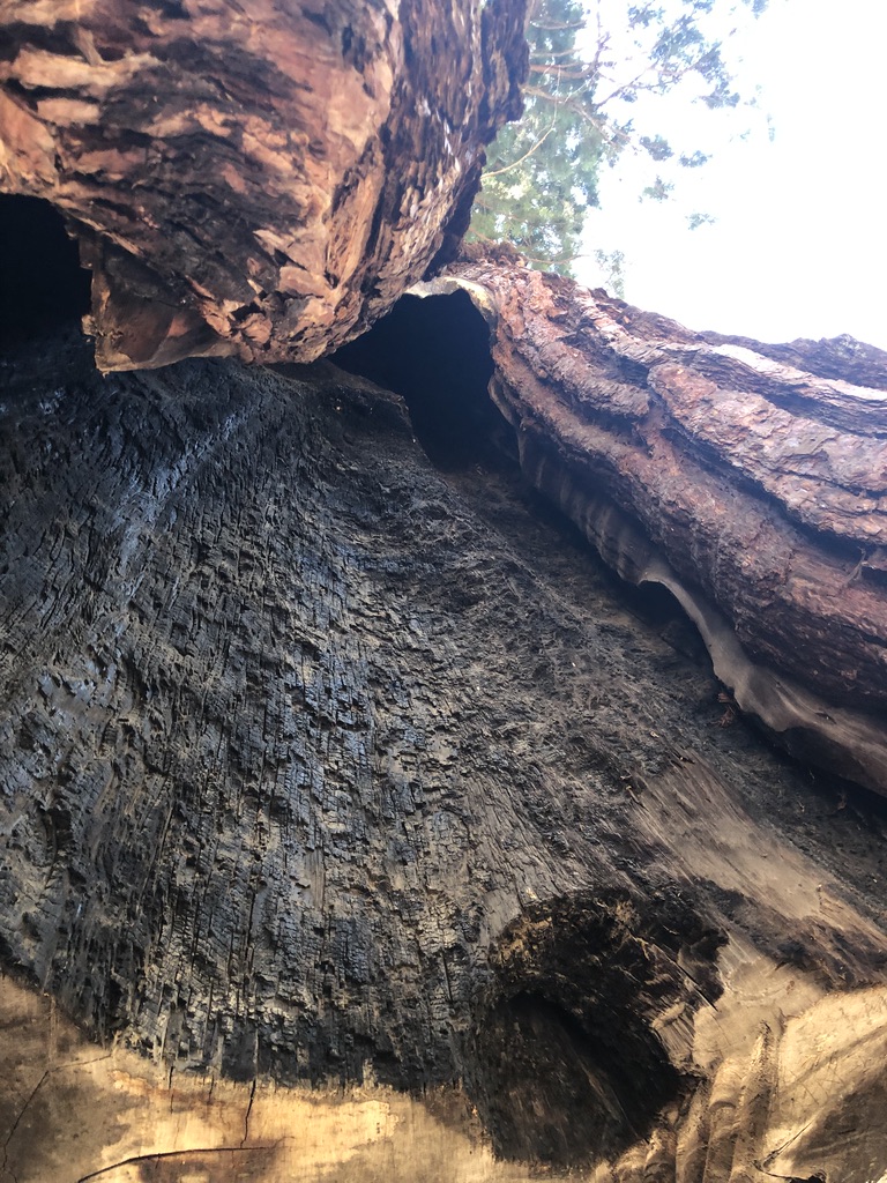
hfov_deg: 49.7
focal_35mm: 28
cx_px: 444
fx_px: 957
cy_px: 592
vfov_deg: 63.4
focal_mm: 4
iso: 40
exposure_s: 1/30
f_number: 1.8
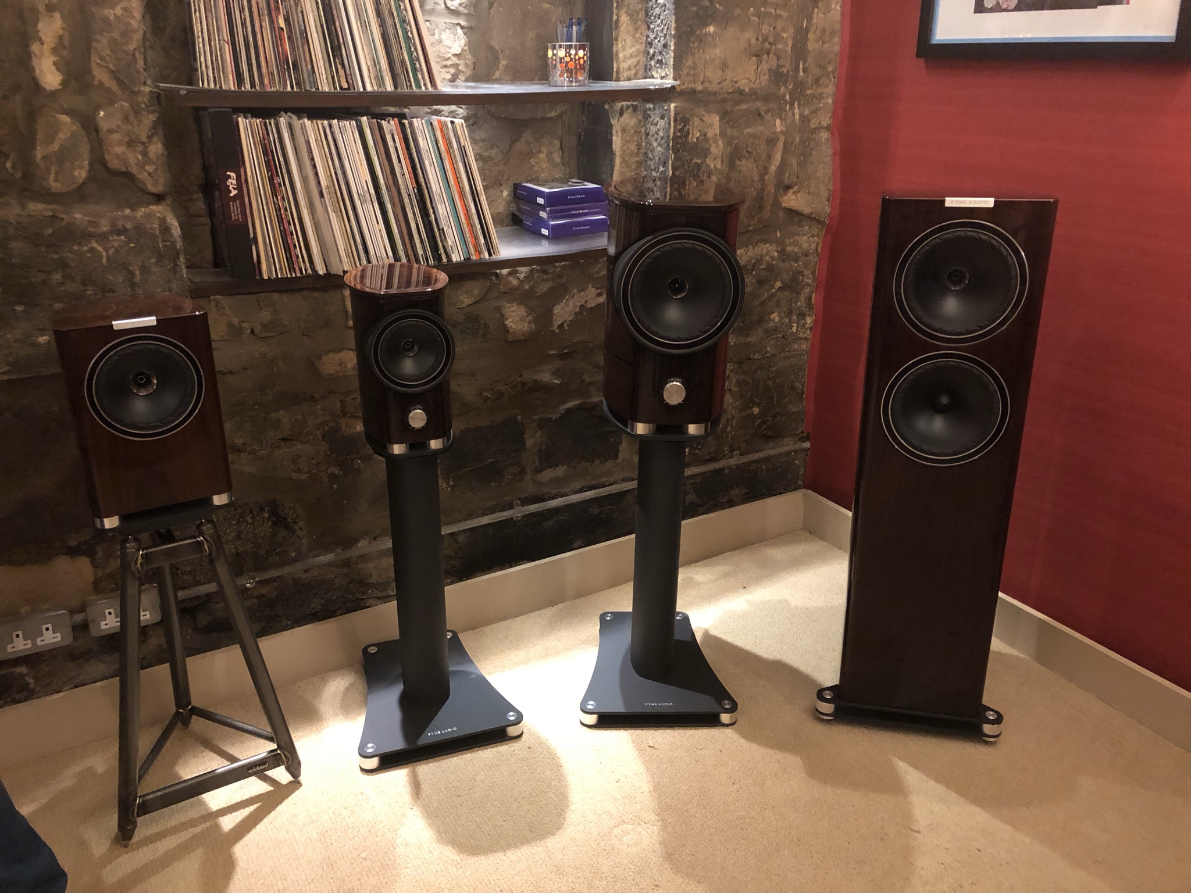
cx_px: 596
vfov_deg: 49.7
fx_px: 963
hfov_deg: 63.4
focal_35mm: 28
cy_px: 446
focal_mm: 3.99
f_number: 1.8
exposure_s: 1/4
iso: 100
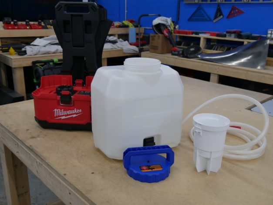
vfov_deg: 37.7
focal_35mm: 38
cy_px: 102
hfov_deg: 49.0
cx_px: 136
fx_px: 300
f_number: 3.8
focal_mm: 19
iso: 200
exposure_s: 1/60
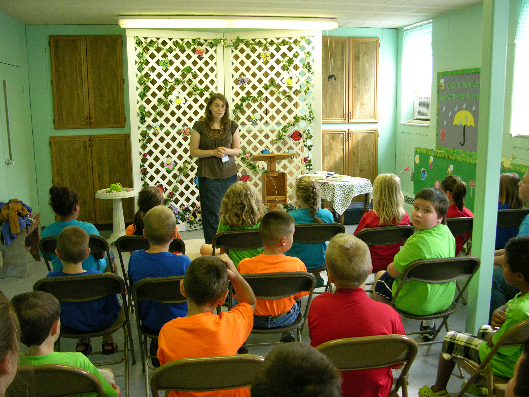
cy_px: 198
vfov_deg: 40.7
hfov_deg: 52.6
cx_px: 264
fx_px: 535
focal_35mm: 35
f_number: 2.8
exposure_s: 1/34.2
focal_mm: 8.9
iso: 151
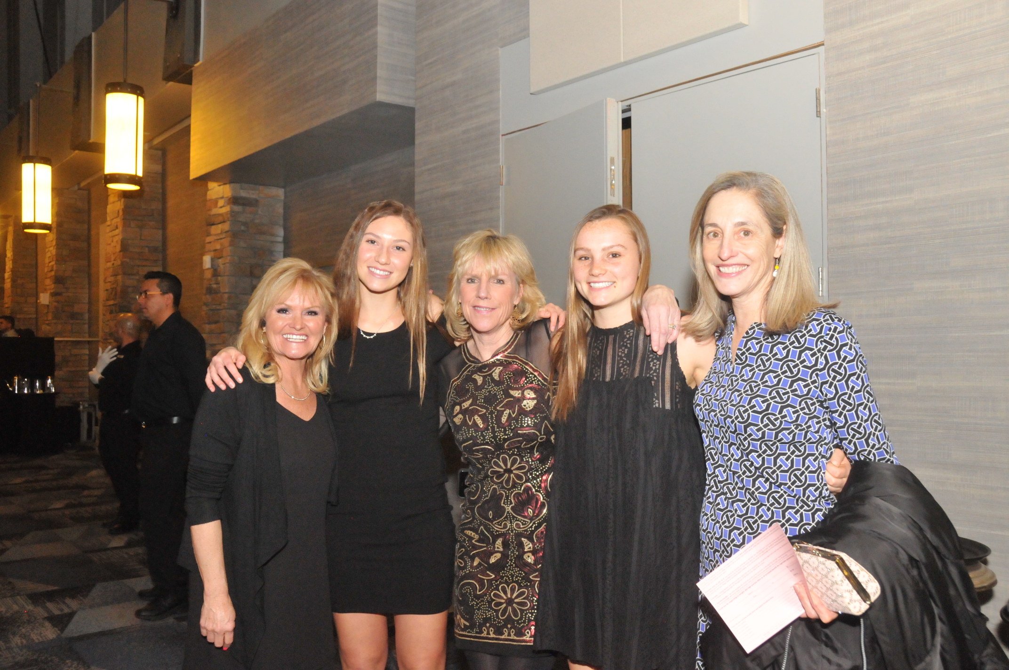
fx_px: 840
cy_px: 335
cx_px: 504
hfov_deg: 62.0
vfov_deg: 43.5
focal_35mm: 30
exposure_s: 1/60
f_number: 5.6
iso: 2500
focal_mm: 20
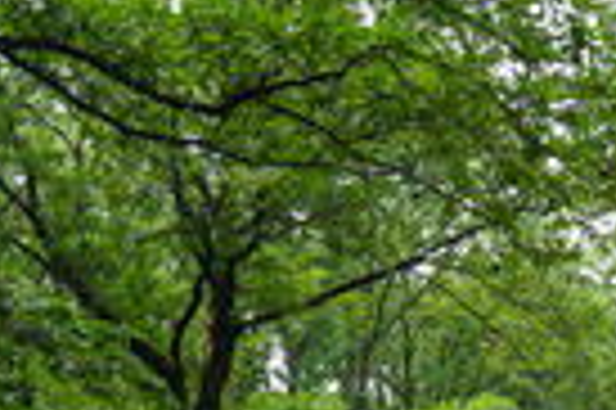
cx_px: 333
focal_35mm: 151
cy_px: 484
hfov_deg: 13.6
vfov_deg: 9.0
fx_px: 2581
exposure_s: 1/100
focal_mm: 35
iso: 160
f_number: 5
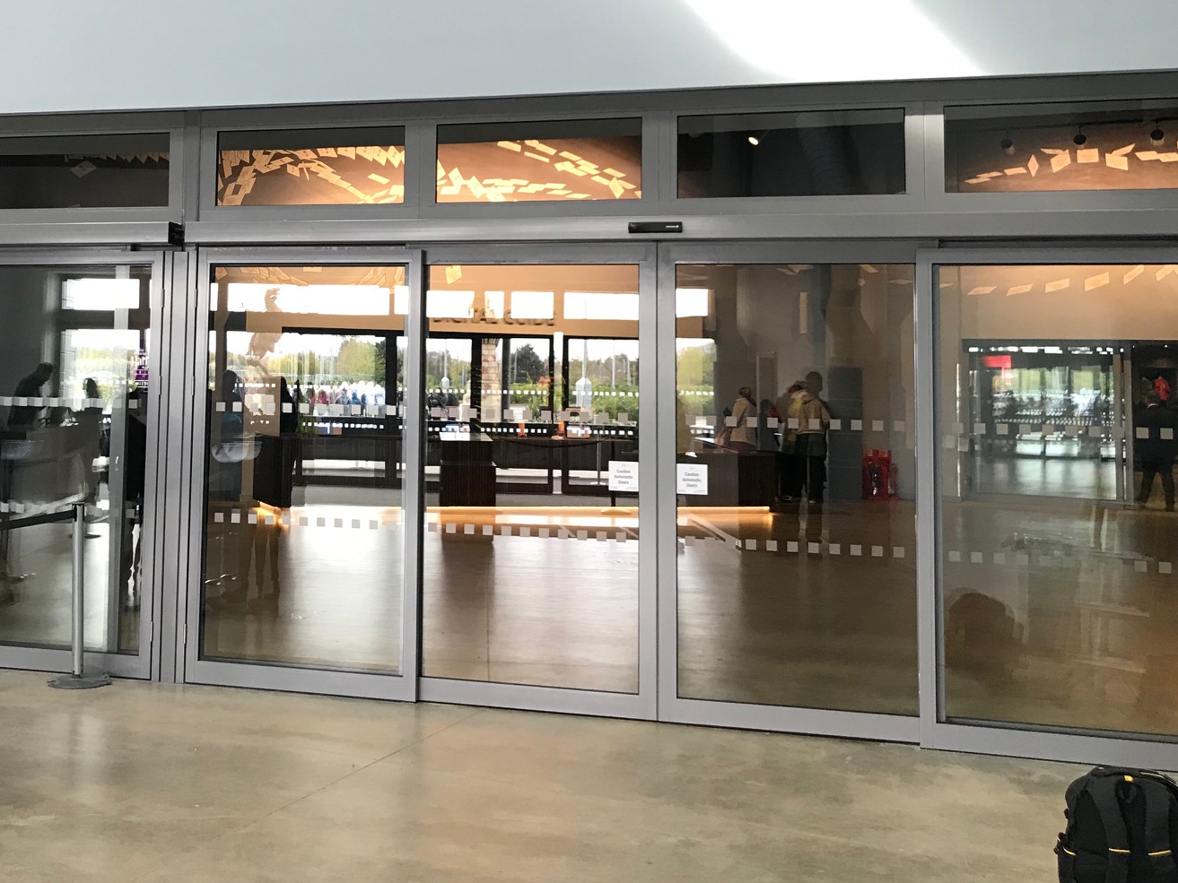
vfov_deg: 33.2
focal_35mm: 43
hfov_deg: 42.9
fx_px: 1463
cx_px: 343
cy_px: 274
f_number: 1.8
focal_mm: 3.99
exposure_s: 1/33
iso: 25
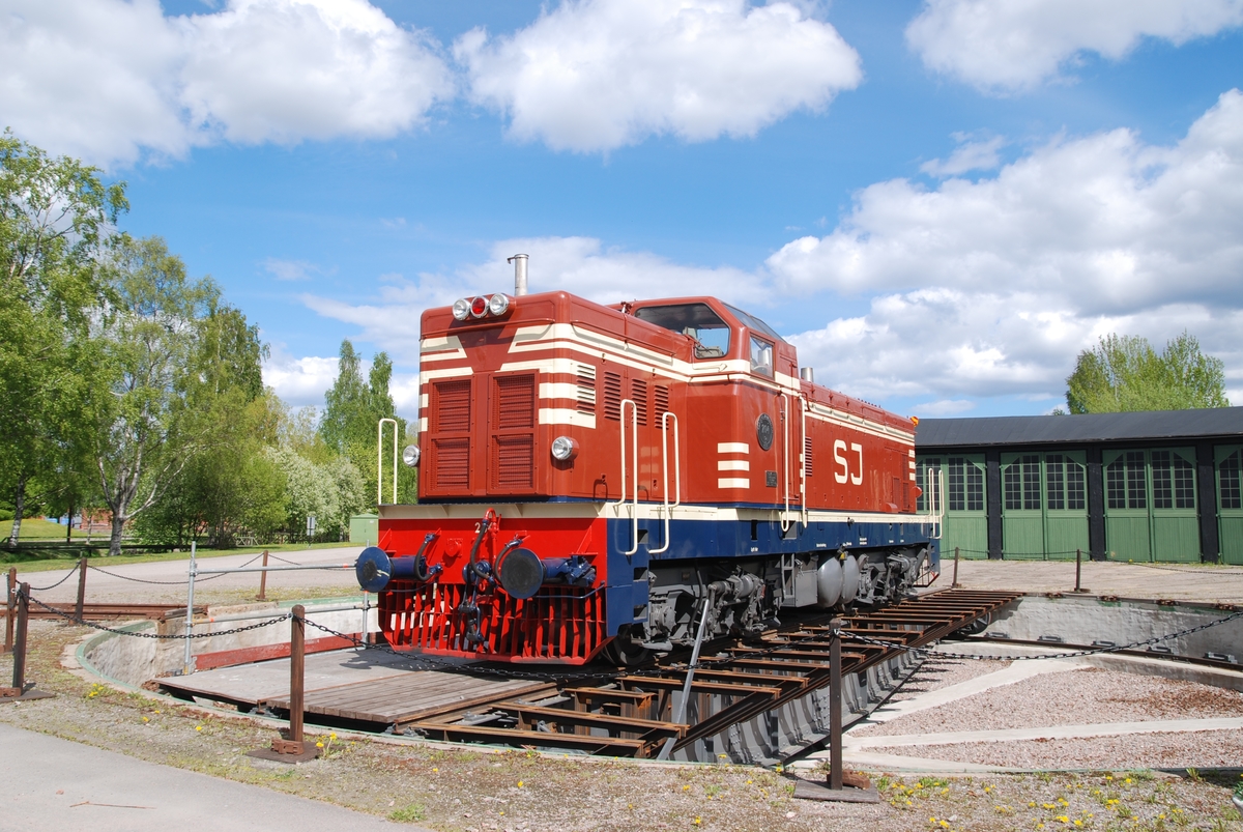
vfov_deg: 43.7
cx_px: 622
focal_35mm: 30
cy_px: 416
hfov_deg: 61.9
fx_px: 1037
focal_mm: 20
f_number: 8
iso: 100
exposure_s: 1/250
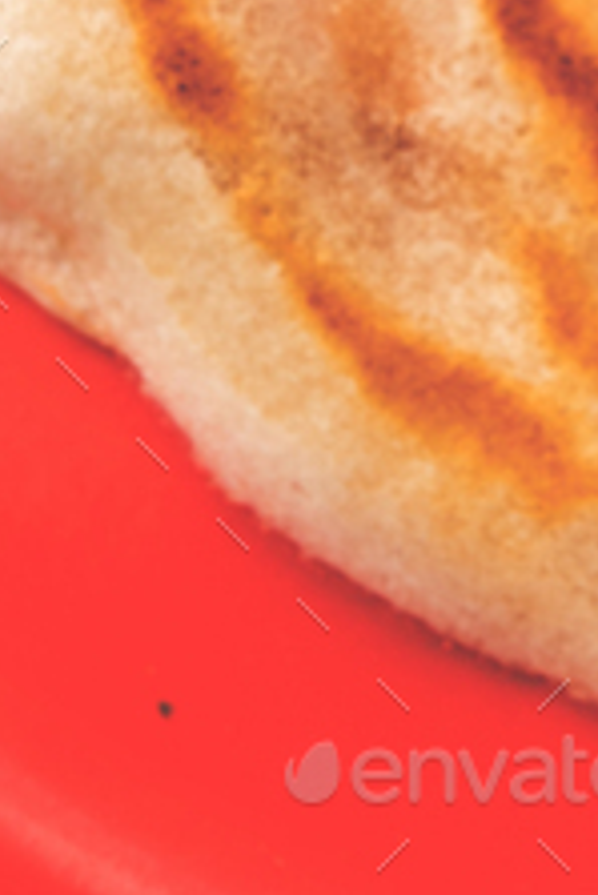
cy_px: -462
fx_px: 5921
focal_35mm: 238
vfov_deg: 8.4
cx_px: 1056
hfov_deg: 5.7
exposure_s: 1/125
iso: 100
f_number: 5.6
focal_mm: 60
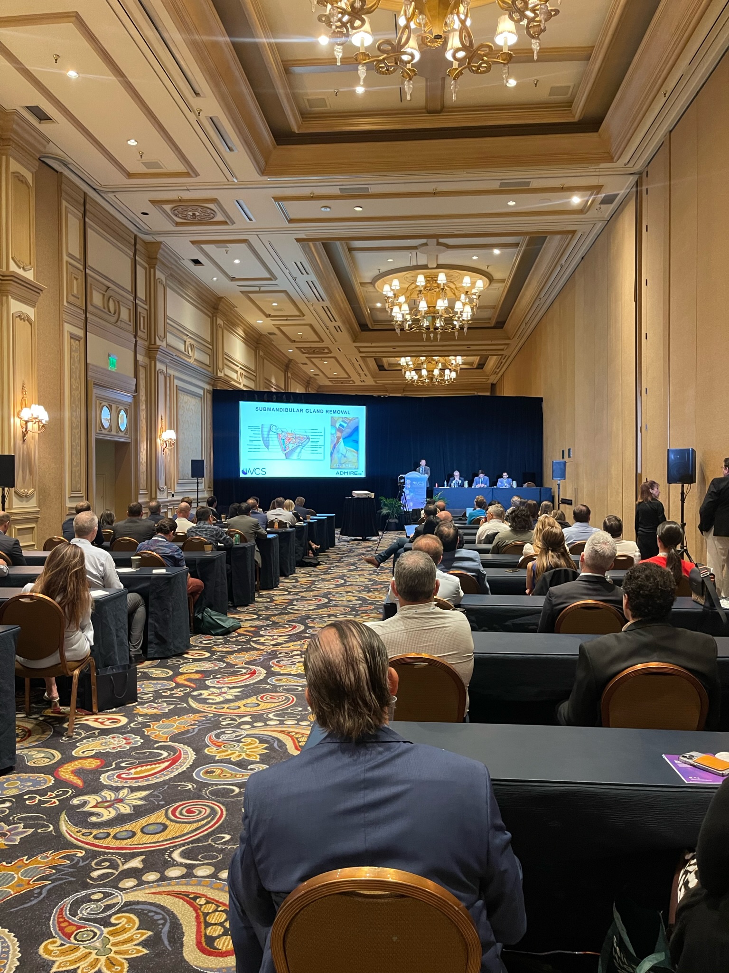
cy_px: 486
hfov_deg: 53.0
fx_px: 730
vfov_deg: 67.3
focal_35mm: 26
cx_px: 364
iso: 400
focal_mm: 5.1
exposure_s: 1/40
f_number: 1.6
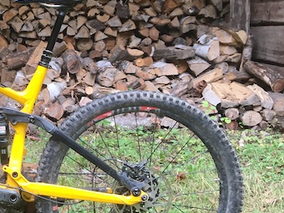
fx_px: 558
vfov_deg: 21.6
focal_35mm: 68
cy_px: 107
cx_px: -33
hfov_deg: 26.2
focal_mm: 4.15
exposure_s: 1/40
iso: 32
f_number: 2.2
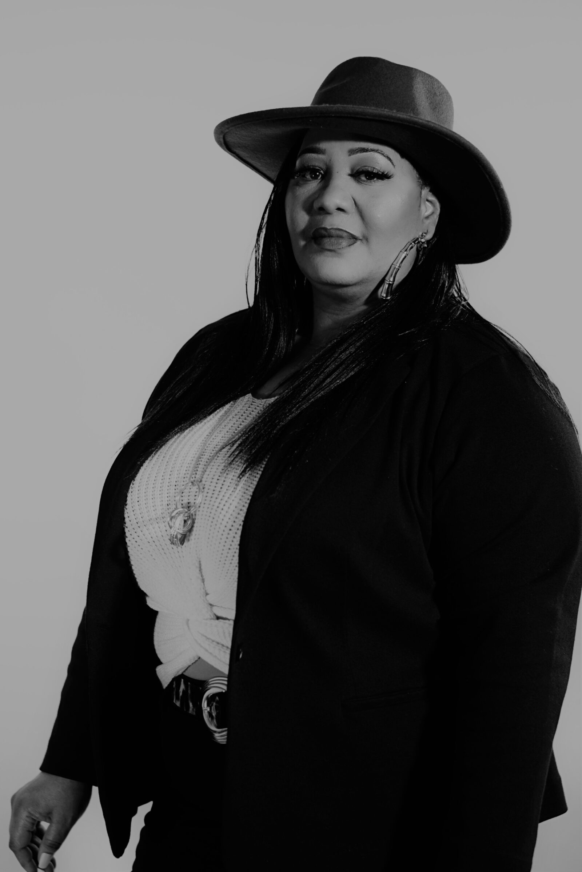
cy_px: 436
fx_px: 1818
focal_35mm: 75
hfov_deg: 18.2
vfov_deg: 27.0
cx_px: 291
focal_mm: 50
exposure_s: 1/60
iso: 200
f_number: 1.8
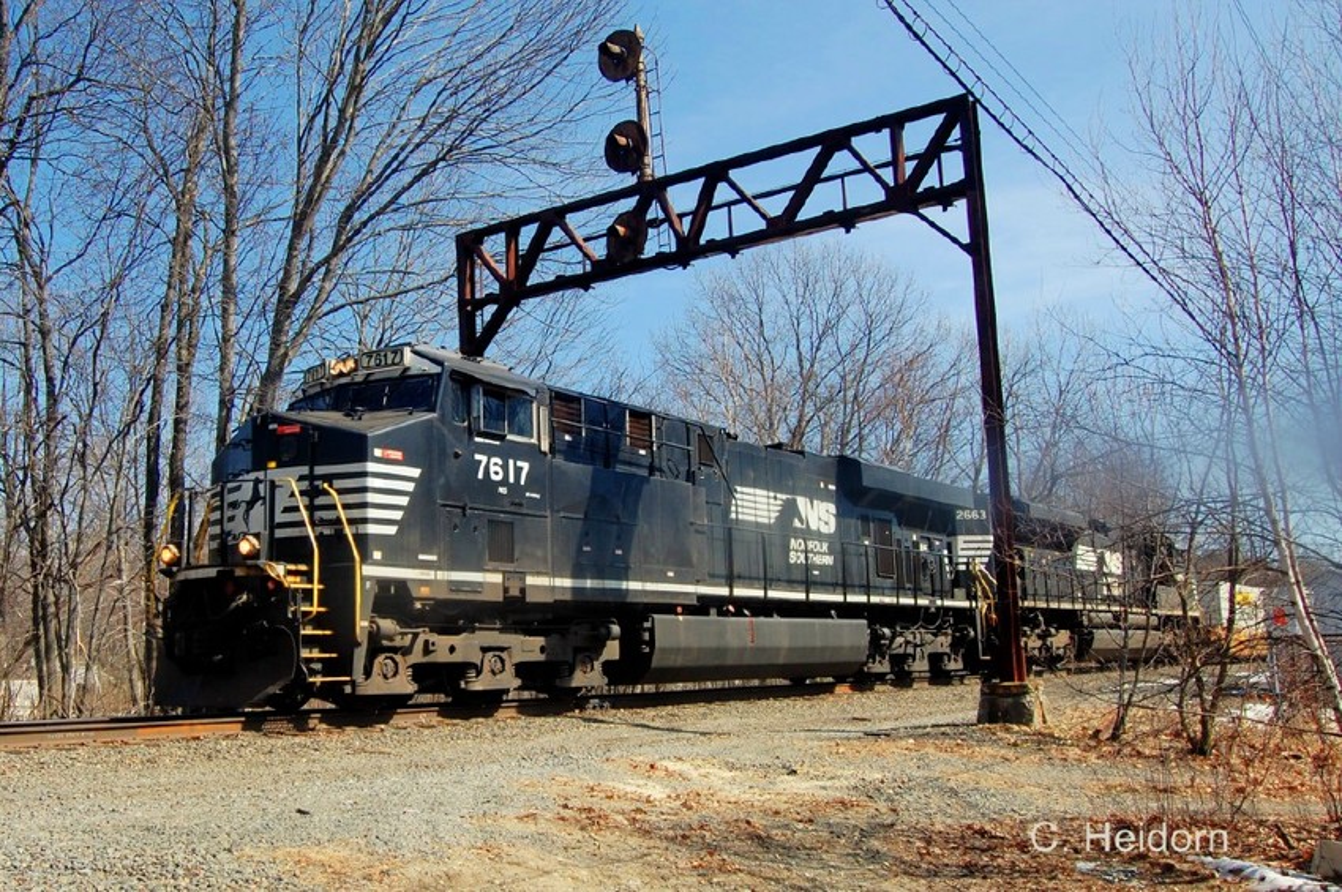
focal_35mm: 27
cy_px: 446
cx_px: 671
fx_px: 1006
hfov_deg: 67.4
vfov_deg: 47.8
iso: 200
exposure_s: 1/250
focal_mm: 18
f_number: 9
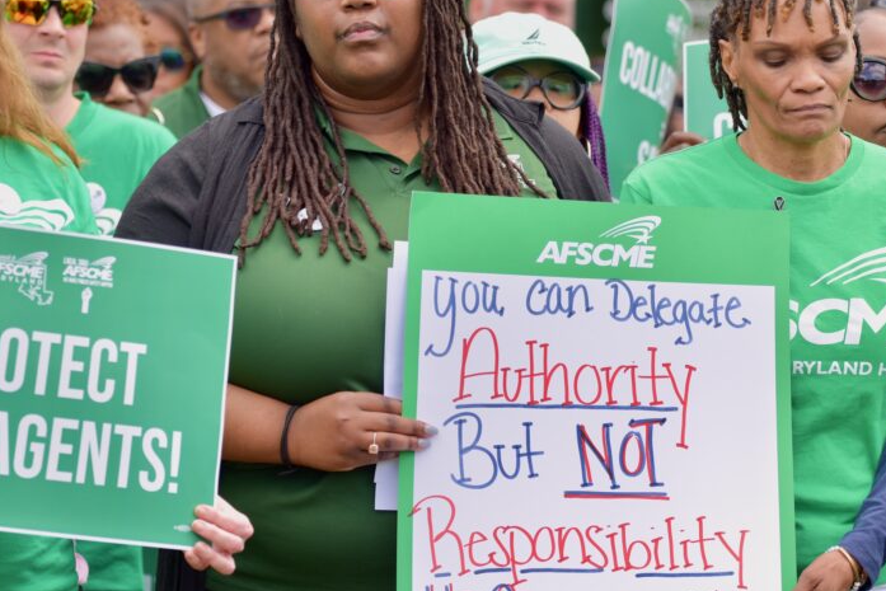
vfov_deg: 6.4
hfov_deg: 9.5
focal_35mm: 216
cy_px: 214
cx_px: 539
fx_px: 5317
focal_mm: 98
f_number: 2.8
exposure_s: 1/500
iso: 100
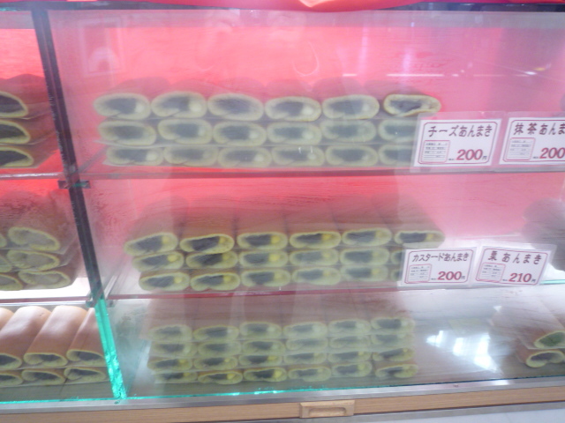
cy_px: 212
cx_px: 282
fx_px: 408
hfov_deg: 69.4
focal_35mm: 25
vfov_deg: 54.9
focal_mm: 4.4
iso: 160
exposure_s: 1/30
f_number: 2.8
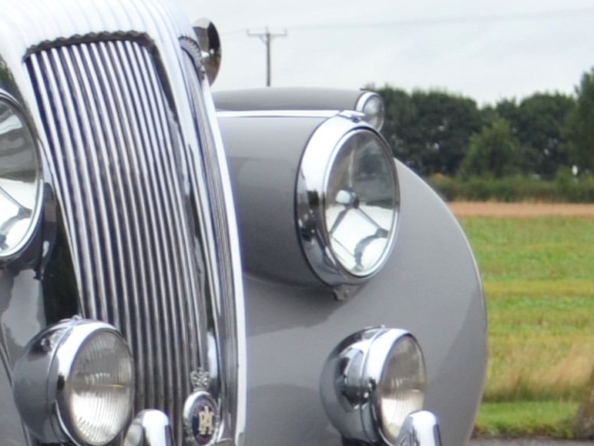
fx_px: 4635
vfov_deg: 5.5
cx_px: -850
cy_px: 79
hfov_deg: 6.9
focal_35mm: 270
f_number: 5.6
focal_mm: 34
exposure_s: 1/125
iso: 160
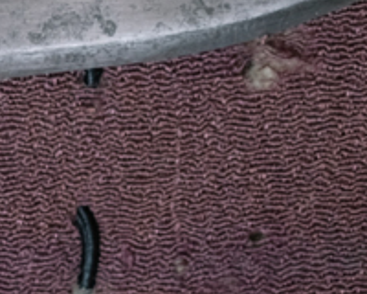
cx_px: -725
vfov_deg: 3.1
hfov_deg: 3.7
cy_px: 4
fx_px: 5507
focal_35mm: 507
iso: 500
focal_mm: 60
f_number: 2.4
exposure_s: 1/15
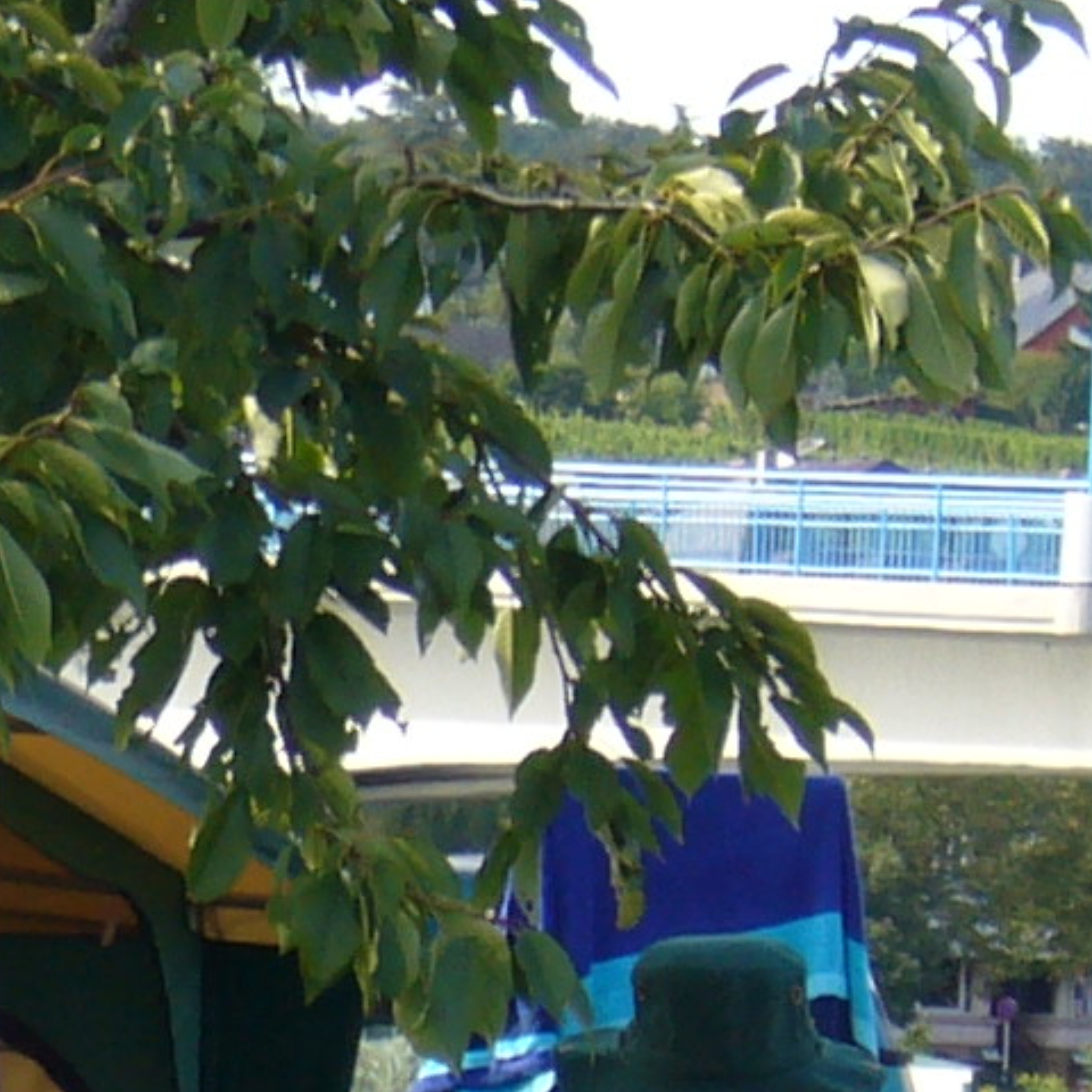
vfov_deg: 4.3
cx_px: -860
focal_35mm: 405
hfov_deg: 4.3
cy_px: 1679
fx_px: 14455
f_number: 4.5
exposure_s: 1/100
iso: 80
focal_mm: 14.3
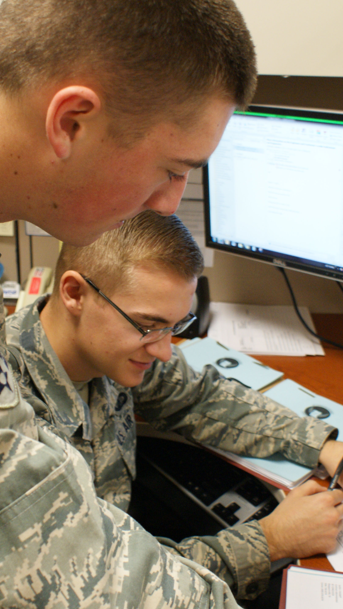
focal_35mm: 45
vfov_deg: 45.5
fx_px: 728
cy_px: 307
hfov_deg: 26.5
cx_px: 150
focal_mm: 18
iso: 400
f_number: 3.5
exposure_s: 1/25
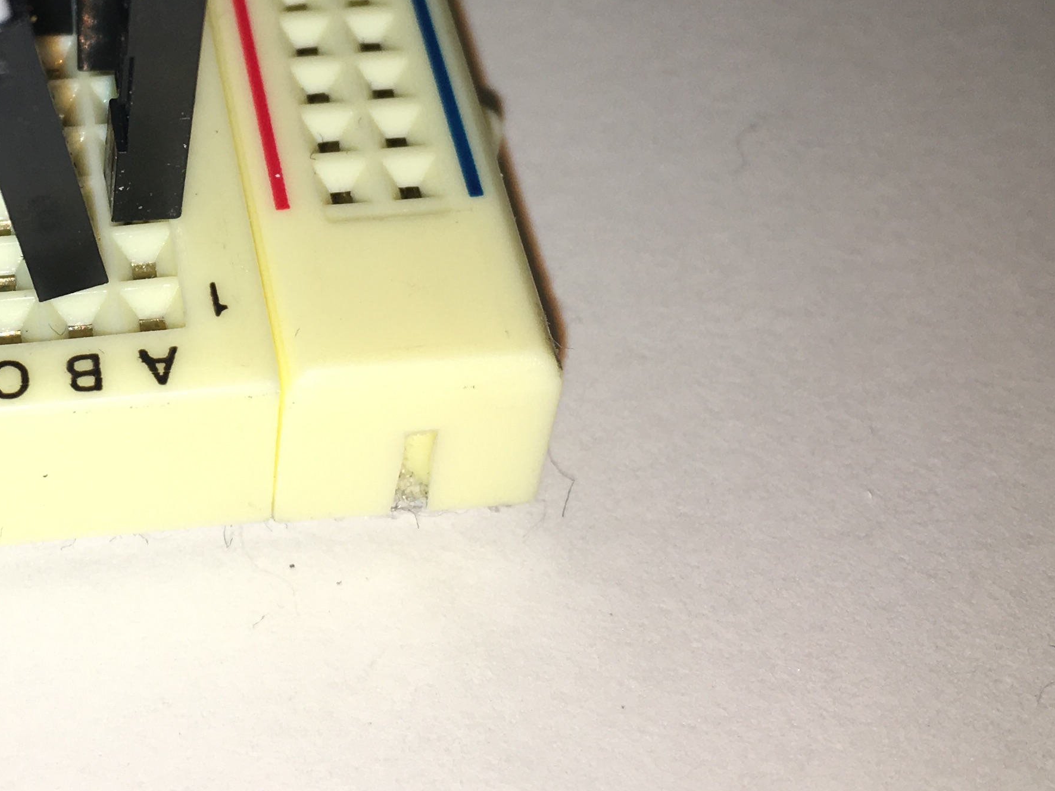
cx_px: 35
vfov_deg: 21.9
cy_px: 114
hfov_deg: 27.9
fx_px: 2011
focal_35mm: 66
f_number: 2.2
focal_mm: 4.15
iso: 25
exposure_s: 1/810
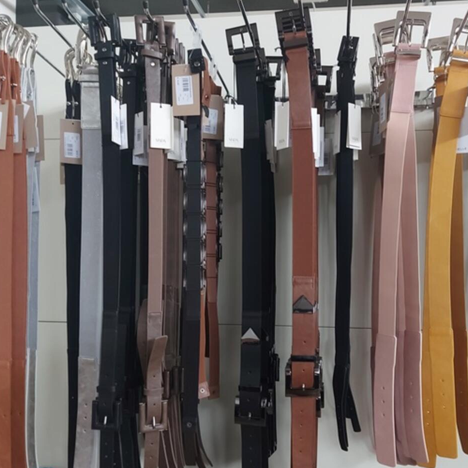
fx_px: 520
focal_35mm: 34
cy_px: 247
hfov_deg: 48.4
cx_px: 257
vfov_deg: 48.4
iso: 500
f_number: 1.8
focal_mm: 5.23
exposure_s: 1/25
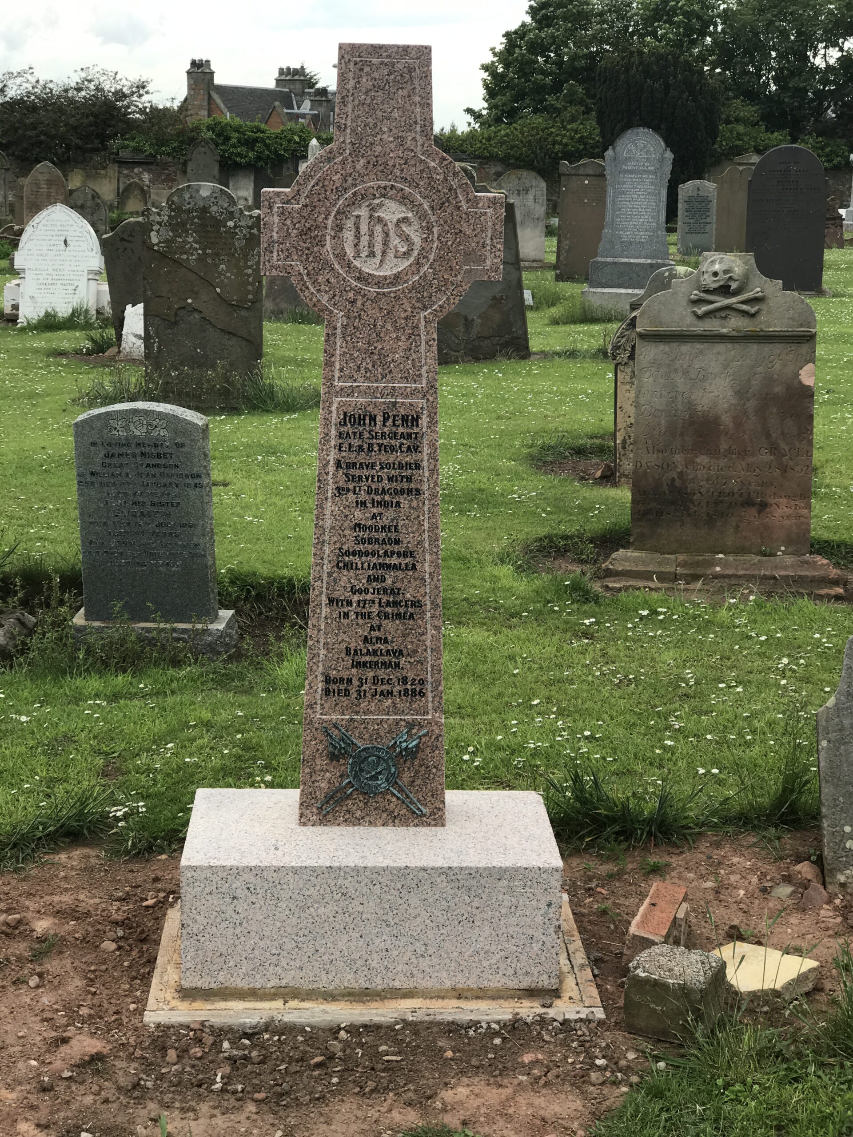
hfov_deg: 25.7
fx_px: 1873
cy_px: 568
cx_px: 426
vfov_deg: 33.8
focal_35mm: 57
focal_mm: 6.6
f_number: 2.8
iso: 20
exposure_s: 1/343
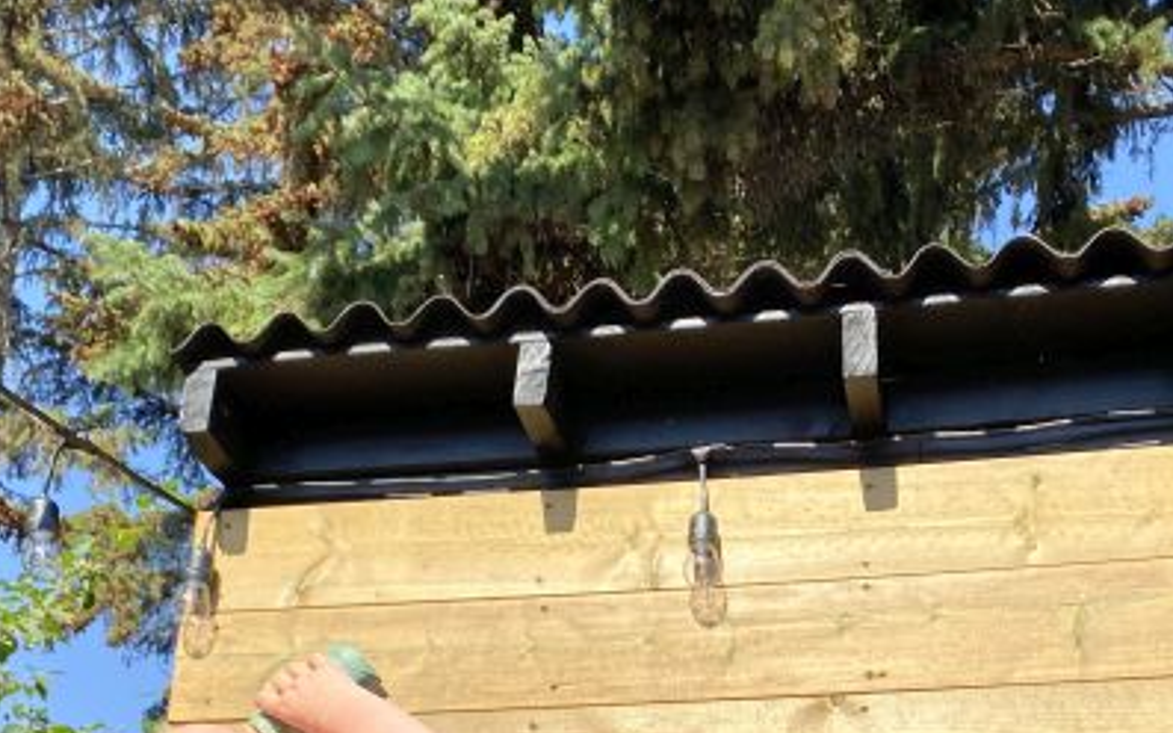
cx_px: 730
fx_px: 1598
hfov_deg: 40.0
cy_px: 789
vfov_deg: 24.3
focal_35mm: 50
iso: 32
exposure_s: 1/2222
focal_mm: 4.25
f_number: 1.8
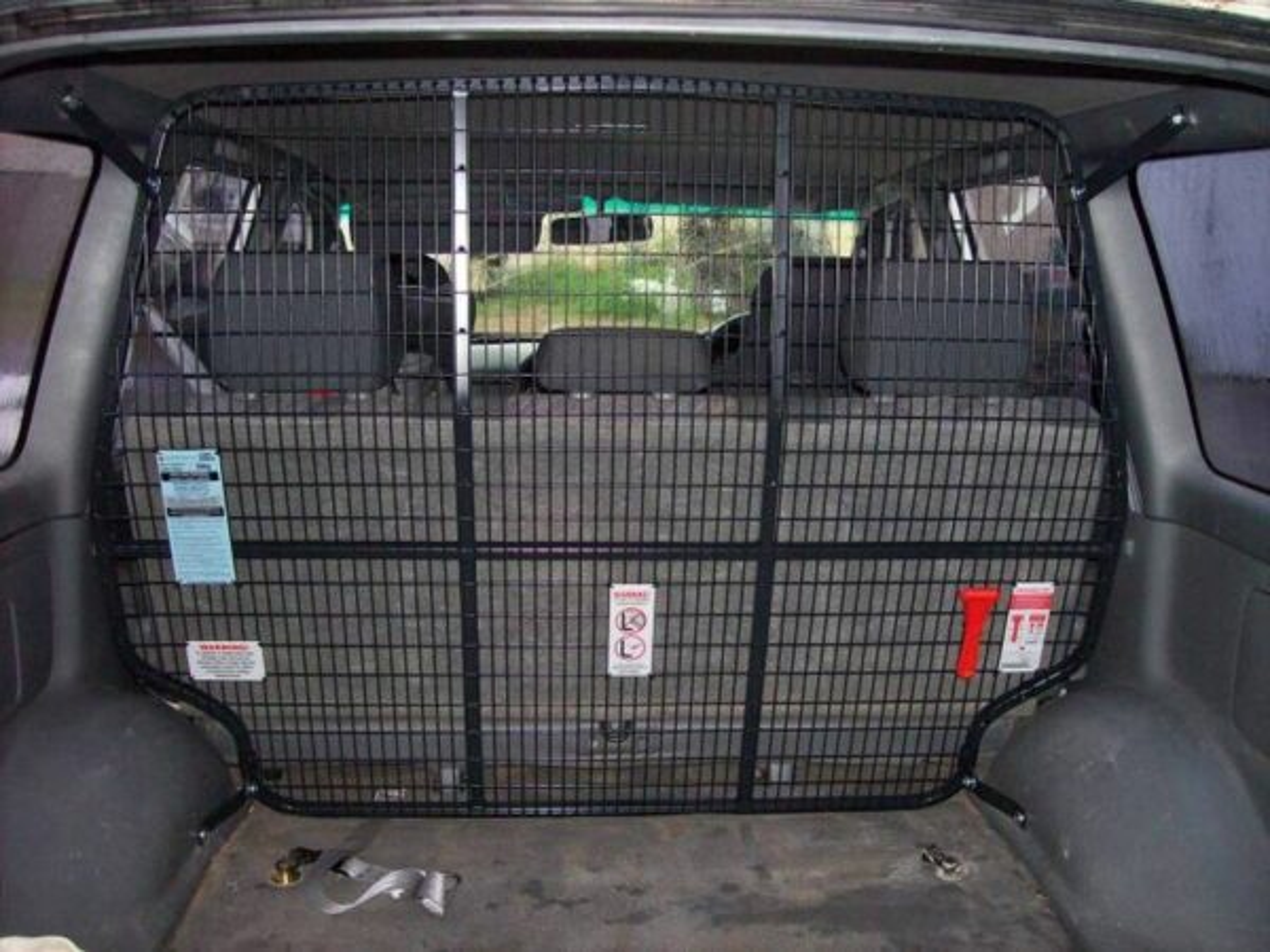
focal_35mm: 36
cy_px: 476
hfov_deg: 51.4
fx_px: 1321
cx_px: 635
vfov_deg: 39.7
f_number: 2.7
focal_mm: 6
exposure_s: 1/64
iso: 140
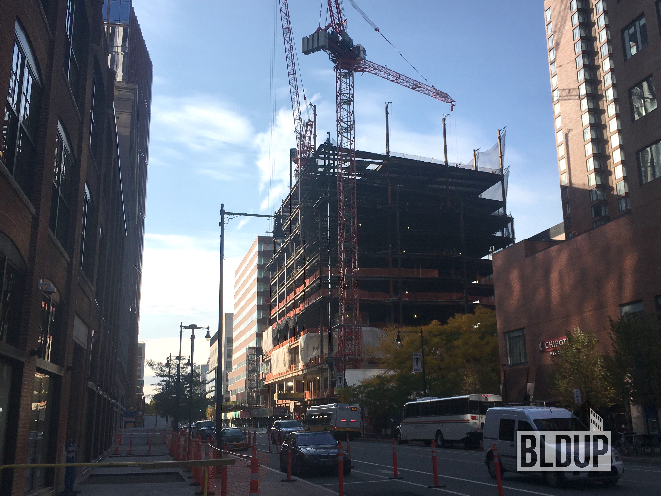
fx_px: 668
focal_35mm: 35
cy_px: 248
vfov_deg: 40.7
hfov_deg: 52.6
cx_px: 330
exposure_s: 1/1637
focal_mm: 4.15
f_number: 2.2
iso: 25
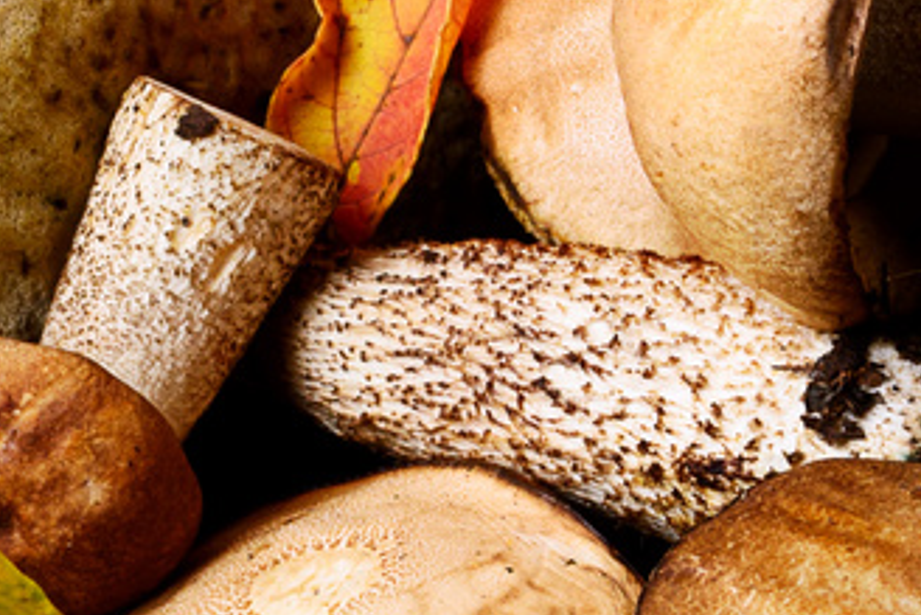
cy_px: 636
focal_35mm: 278
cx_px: 685
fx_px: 7115
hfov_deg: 7.4
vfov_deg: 4.9
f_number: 11
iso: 100
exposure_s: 1/200
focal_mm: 36
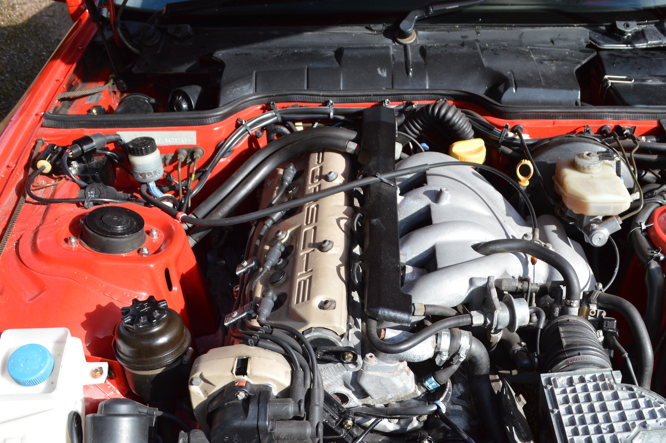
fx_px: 739
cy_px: 273
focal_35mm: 40
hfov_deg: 48.2
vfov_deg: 33.2
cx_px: 394
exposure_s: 1/160
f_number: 6.3
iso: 100
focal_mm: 20
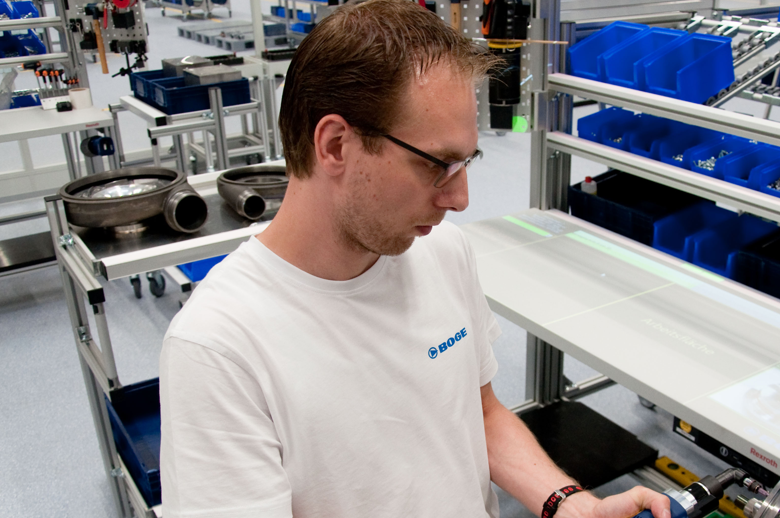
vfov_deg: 31.2
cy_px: 316
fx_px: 924
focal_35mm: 43
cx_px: 469
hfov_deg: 45.5
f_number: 5
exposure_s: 1/100
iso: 400
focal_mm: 21
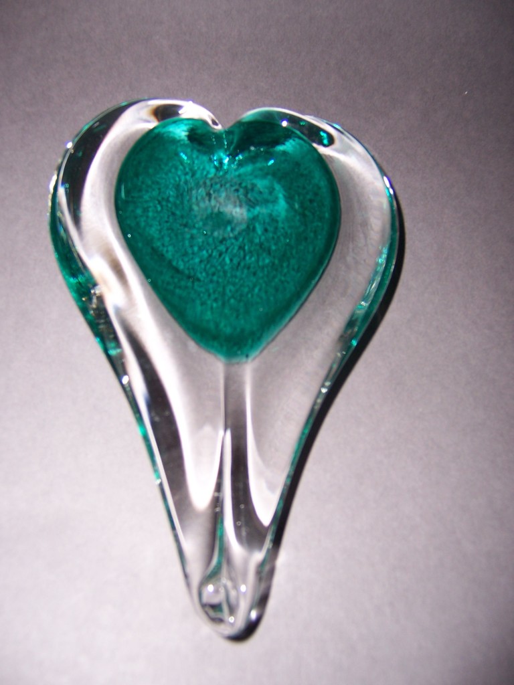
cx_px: 257
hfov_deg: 42.9
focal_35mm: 33
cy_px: 342
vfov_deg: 55.4
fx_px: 653
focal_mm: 5.5
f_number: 2.8
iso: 80
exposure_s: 1/60
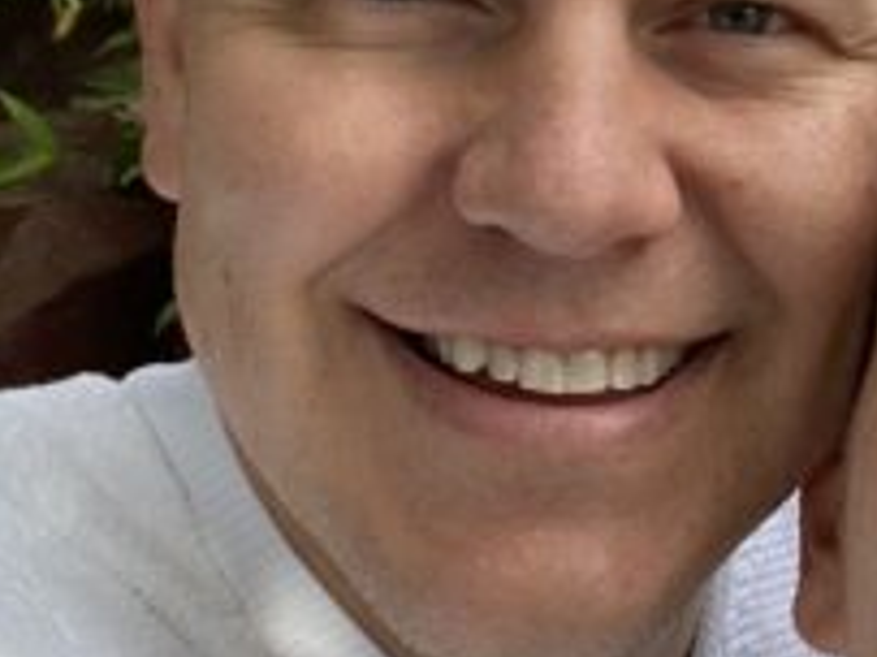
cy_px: 52
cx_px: 1158
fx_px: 2937
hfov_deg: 16.1
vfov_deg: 12.6
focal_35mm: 116
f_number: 2.2
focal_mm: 2.71
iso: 25
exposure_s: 1/122
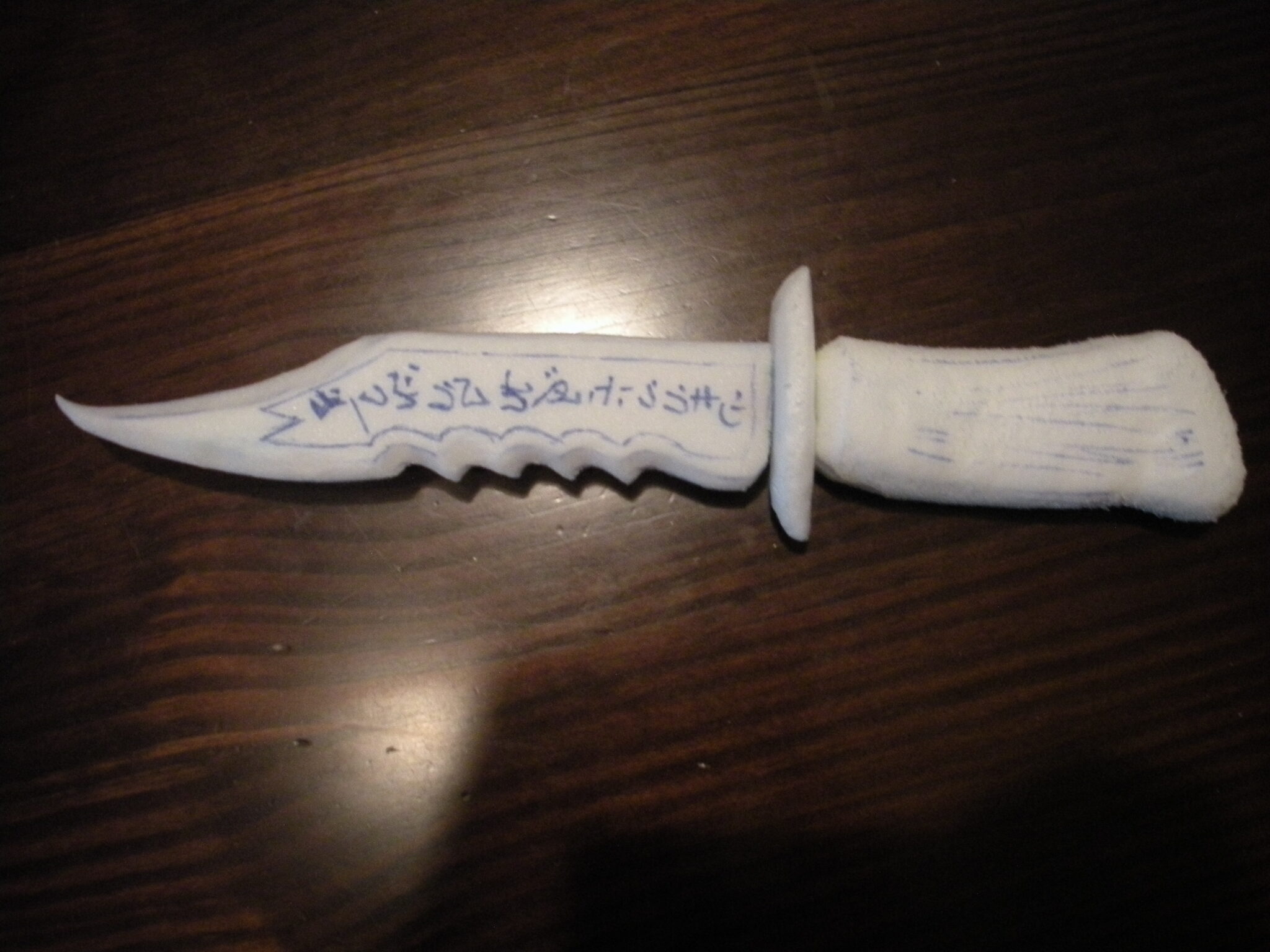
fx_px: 1284
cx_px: 635
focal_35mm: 35
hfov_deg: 52.6
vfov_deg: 40.7
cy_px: 476
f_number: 3.5
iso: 400
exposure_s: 1/11
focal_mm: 6.3
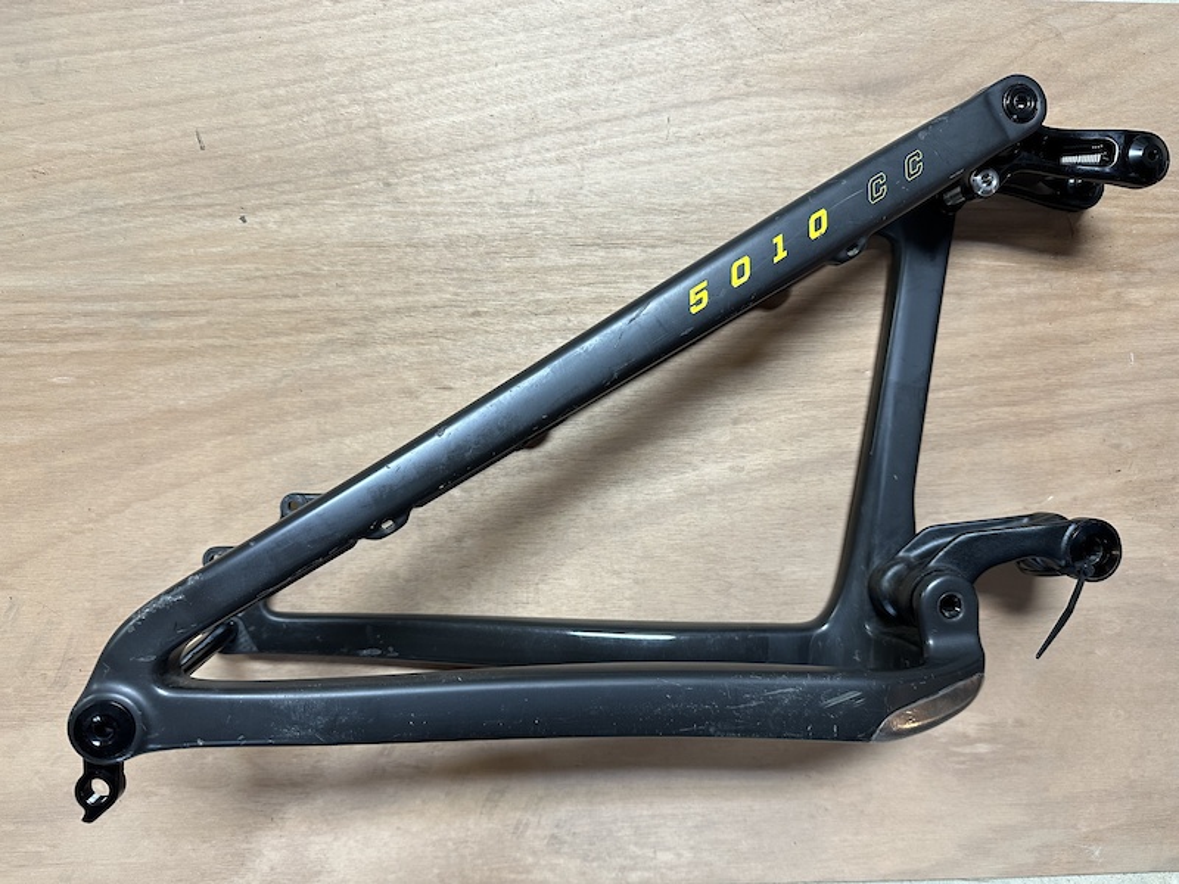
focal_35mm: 24
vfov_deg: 56.8
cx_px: 590
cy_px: 442
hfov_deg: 71.6
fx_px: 817
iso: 200
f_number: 1.78
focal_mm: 6.86
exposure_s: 1/60
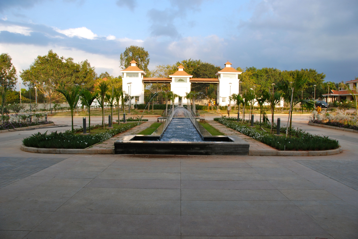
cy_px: 120
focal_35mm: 27
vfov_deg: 48.0
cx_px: 179
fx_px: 269
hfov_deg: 67.3
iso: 140
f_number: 5.6
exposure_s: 1/125
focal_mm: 18
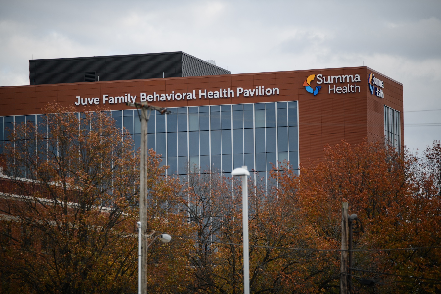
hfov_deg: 10.3
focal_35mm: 200
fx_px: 2450
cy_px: 147
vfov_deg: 6.9
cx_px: 220
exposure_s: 1/2500
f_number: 2.8
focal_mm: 200
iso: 400
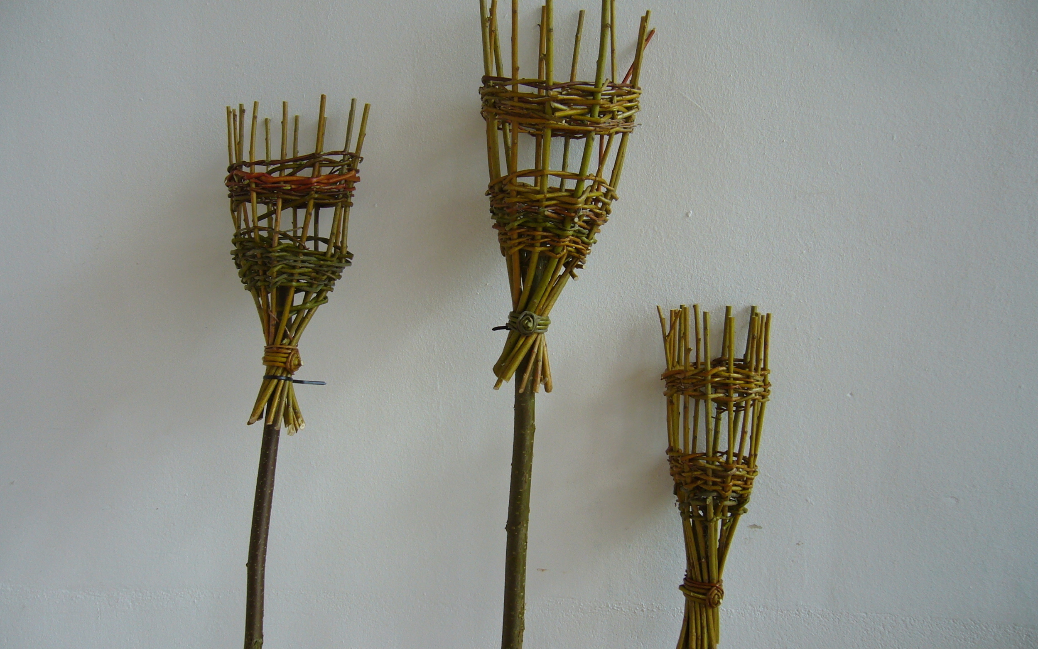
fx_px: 1075
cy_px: 310
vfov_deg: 33.6
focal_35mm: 38
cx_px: 513
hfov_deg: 51.5
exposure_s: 1/50
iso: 80
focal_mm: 5.8
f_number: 2.8
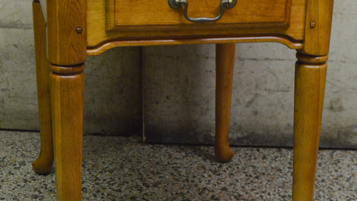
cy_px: 81
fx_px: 784
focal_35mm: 83
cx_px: 178
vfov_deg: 14.6
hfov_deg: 25.7
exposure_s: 1/40
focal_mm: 35
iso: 3200
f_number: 5.6
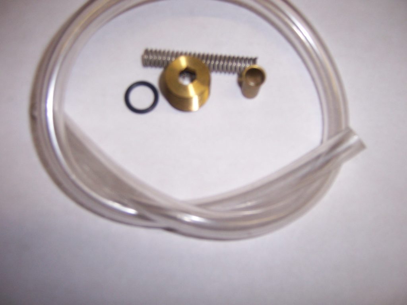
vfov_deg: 39.7
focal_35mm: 36
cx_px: 204
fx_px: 423
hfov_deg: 51.4
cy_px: 152
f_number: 2.8
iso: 125
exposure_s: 1/60
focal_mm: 6.2
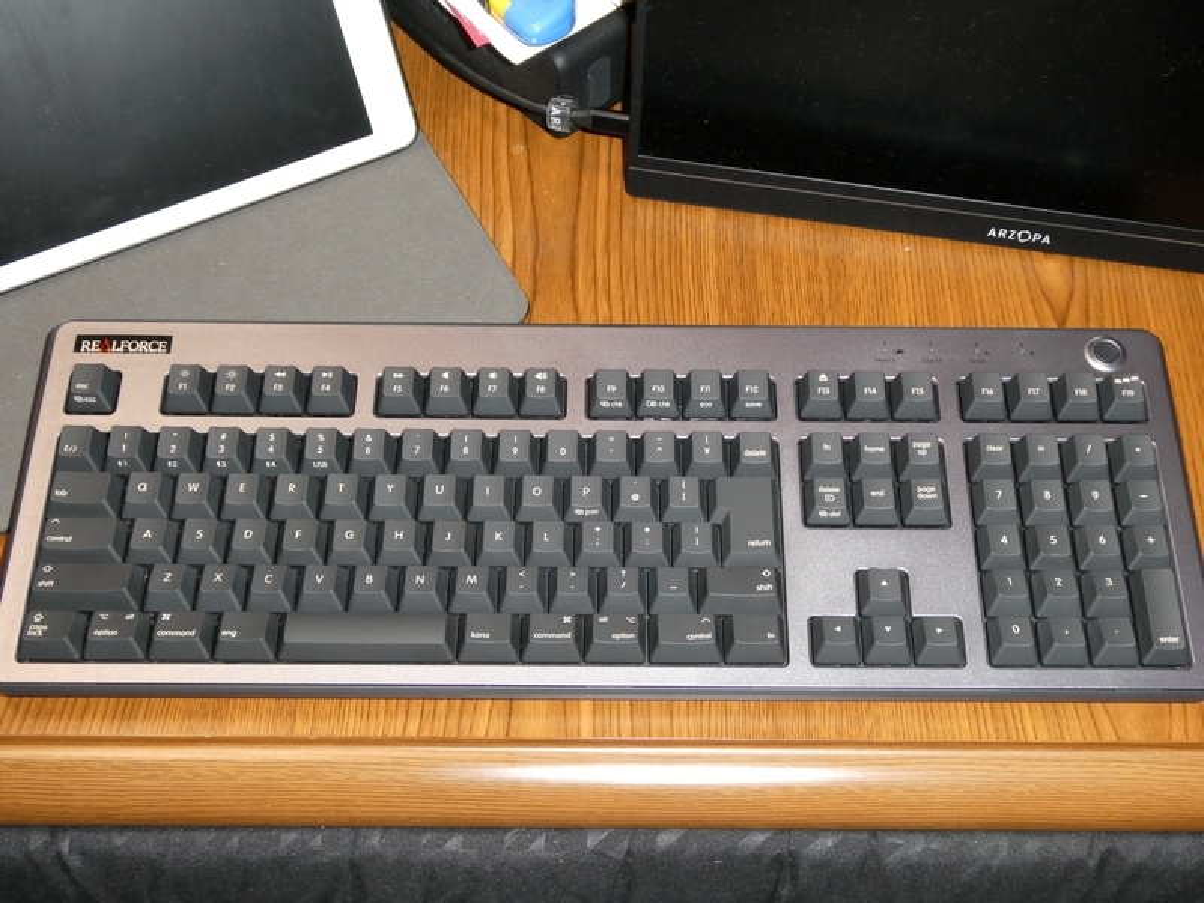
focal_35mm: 44
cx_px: 602
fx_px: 1530
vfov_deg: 32.9
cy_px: 452
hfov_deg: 42.9
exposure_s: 1/60
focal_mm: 7.8
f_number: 3.9
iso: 500
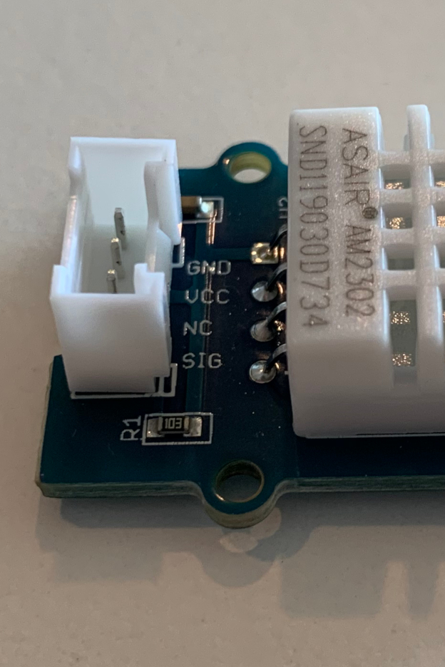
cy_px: 327
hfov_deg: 33.3
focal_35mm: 37
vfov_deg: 51.9
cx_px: 431
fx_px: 685
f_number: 1.8
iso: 100
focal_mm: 4.25
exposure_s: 1/120
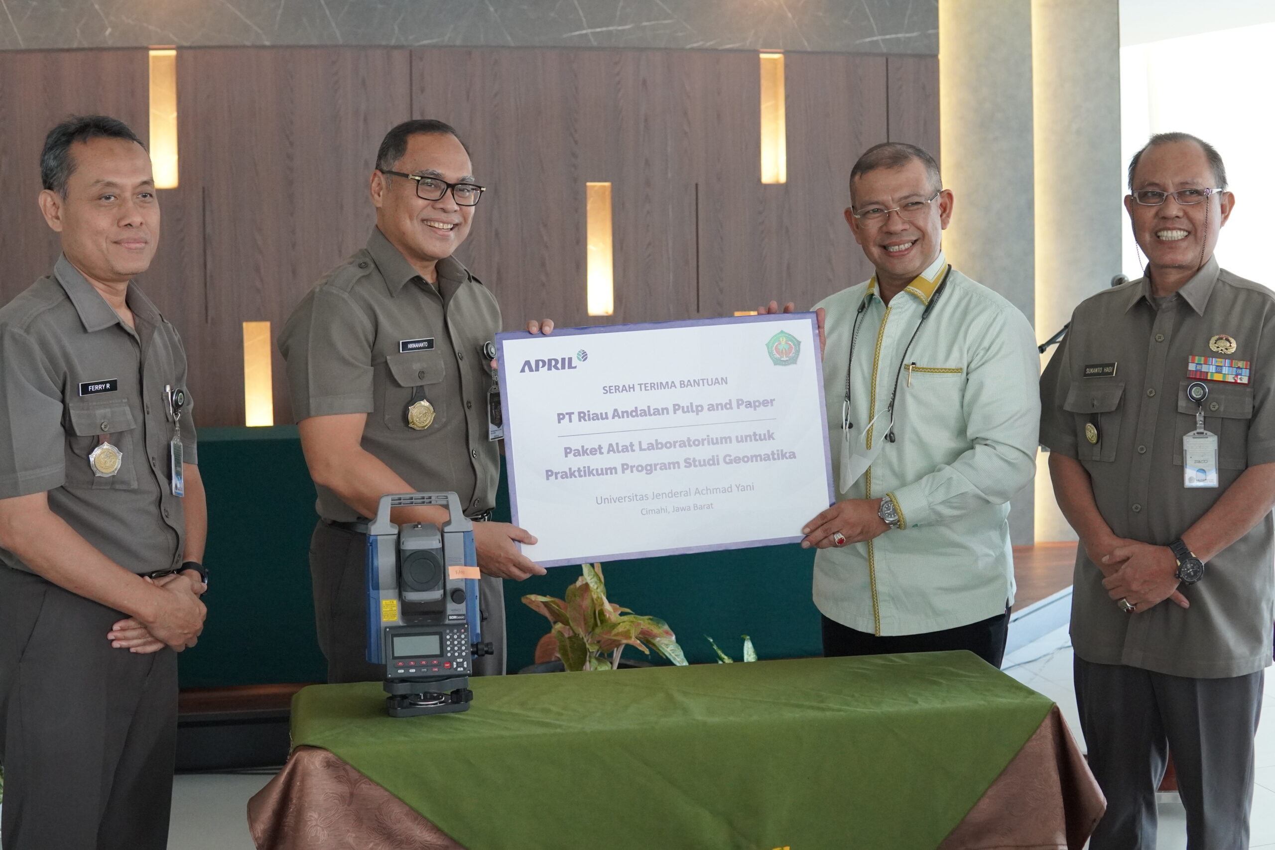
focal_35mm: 45
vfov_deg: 29.9
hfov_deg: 43.6
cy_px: 425
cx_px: 638
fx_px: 1594
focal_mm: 30
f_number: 4
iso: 2500
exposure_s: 1/160
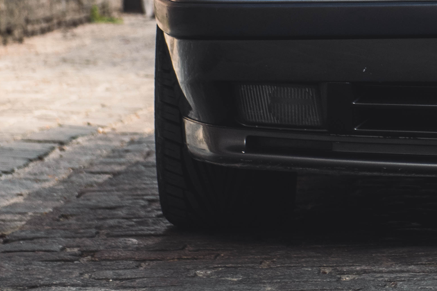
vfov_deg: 4.9
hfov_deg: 7.3
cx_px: 594
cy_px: -160
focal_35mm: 279
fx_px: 3386
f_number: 4.5
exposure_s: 1/100
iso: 250
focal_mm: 66
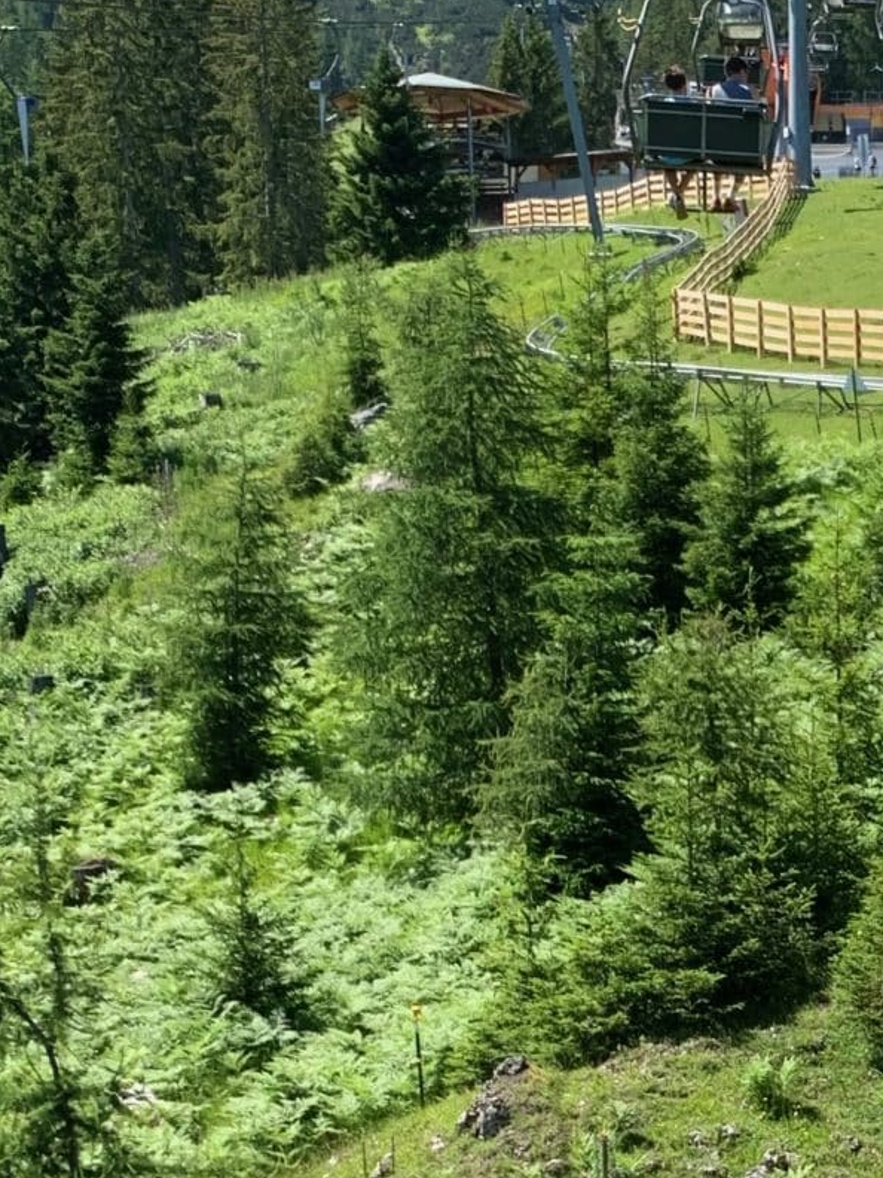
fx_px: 2857
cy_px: 1074
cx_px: 1020
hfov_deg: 16.9
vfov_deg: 22.7
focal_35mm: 84
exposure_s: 1/936
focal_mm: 4.25
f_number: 1.8
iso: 25
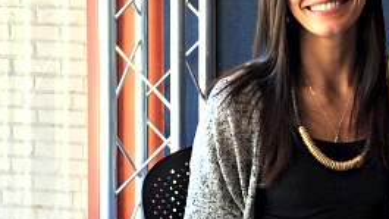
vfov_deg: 16.1
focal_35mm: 74
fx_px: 763
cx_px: 330
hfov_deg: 27.8
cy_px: 18
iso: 40
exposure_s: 1/40
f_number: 2.2
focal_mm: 4.12
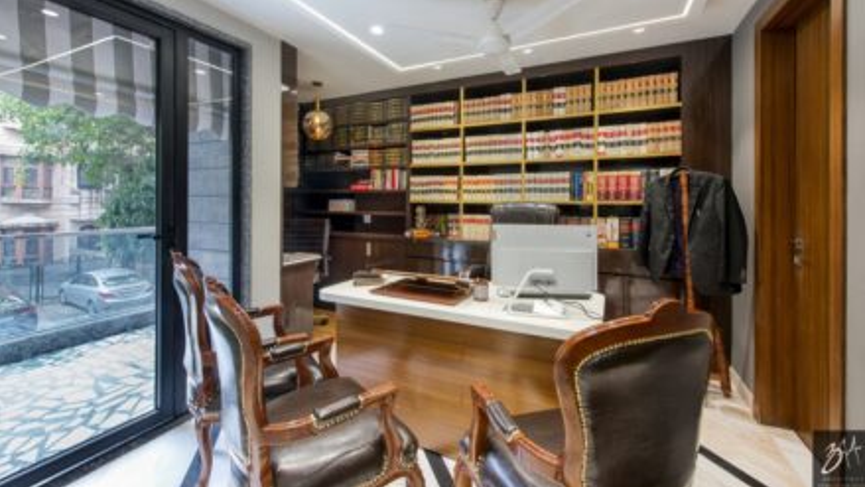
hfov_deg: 103.0
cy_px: 199
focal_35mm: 15
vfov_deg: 69.9
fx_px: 344
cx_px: 440
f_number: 11
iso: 100
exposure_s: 1/1.67
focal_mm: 14
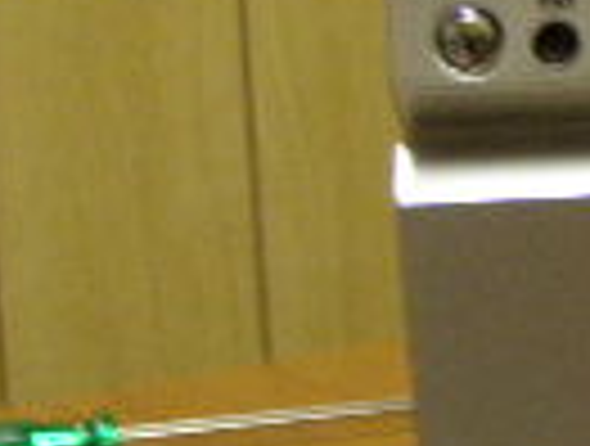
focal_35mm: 185
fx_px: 3162
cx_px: 887
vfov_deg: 8.1
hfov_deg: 10.3
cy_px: 149
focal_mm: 6.7
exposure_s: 1/4
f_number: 3.5
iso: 200
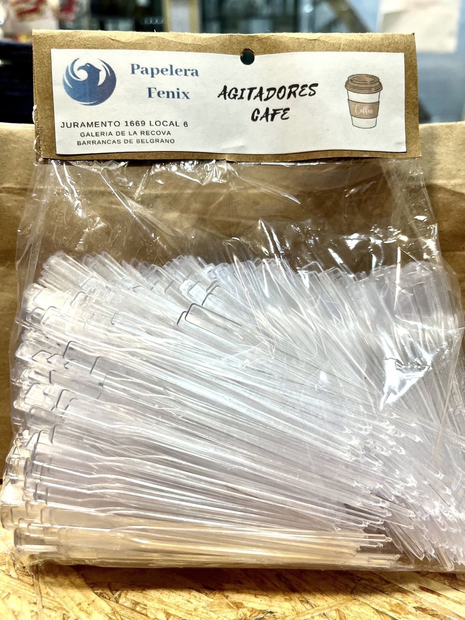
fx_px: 466
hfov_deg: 53.1
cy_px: 310
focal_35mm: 26
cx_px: 232
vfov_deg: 67.3
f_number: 1.6
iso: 100
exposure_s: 1/100
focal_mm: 5.1
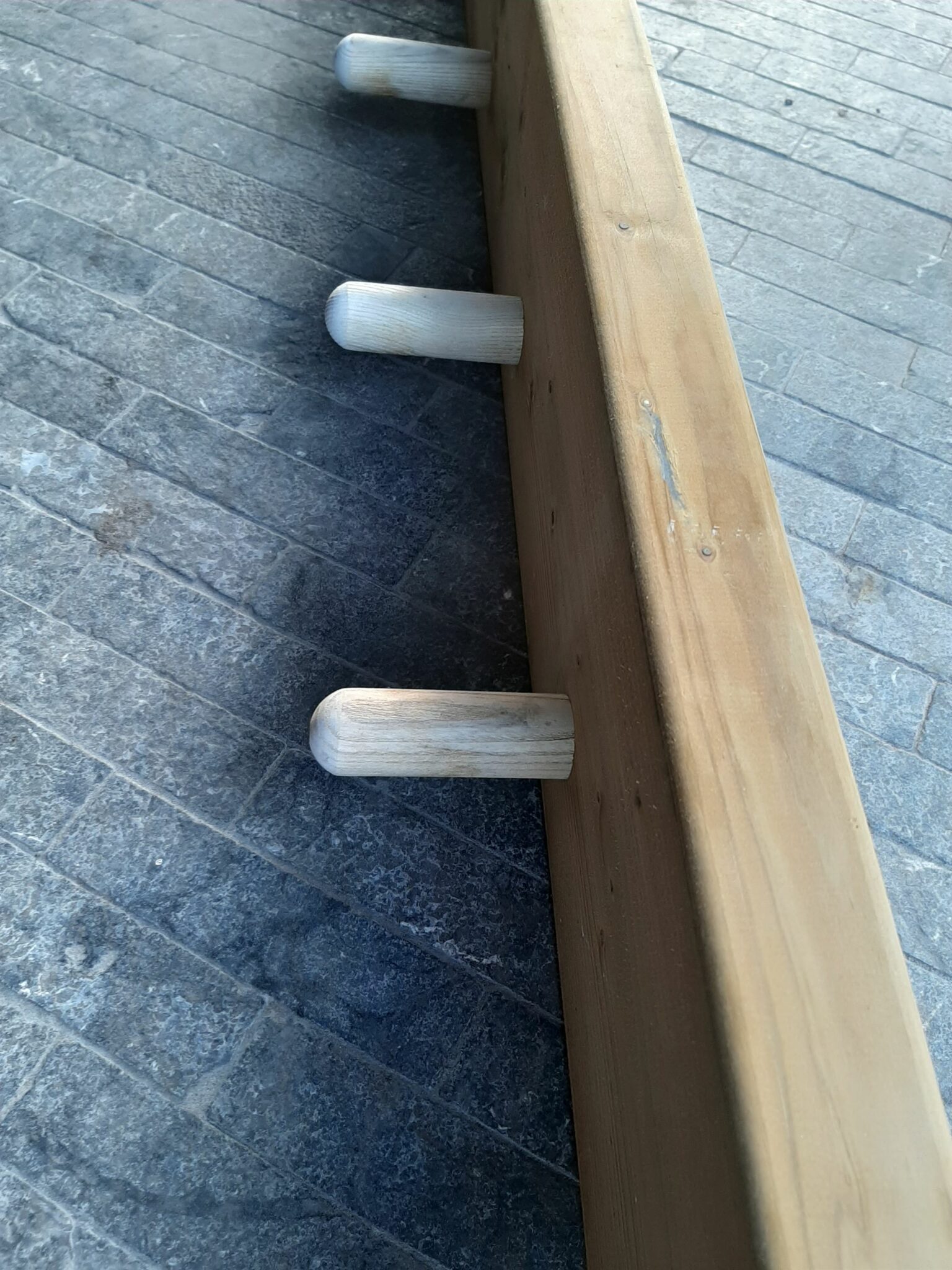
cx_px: 476
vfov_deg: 67.3
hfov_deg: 53.1
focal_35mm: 26
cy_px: 635
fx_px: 953
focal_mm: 3.93
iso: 50
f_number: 1.7
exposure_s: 1/50
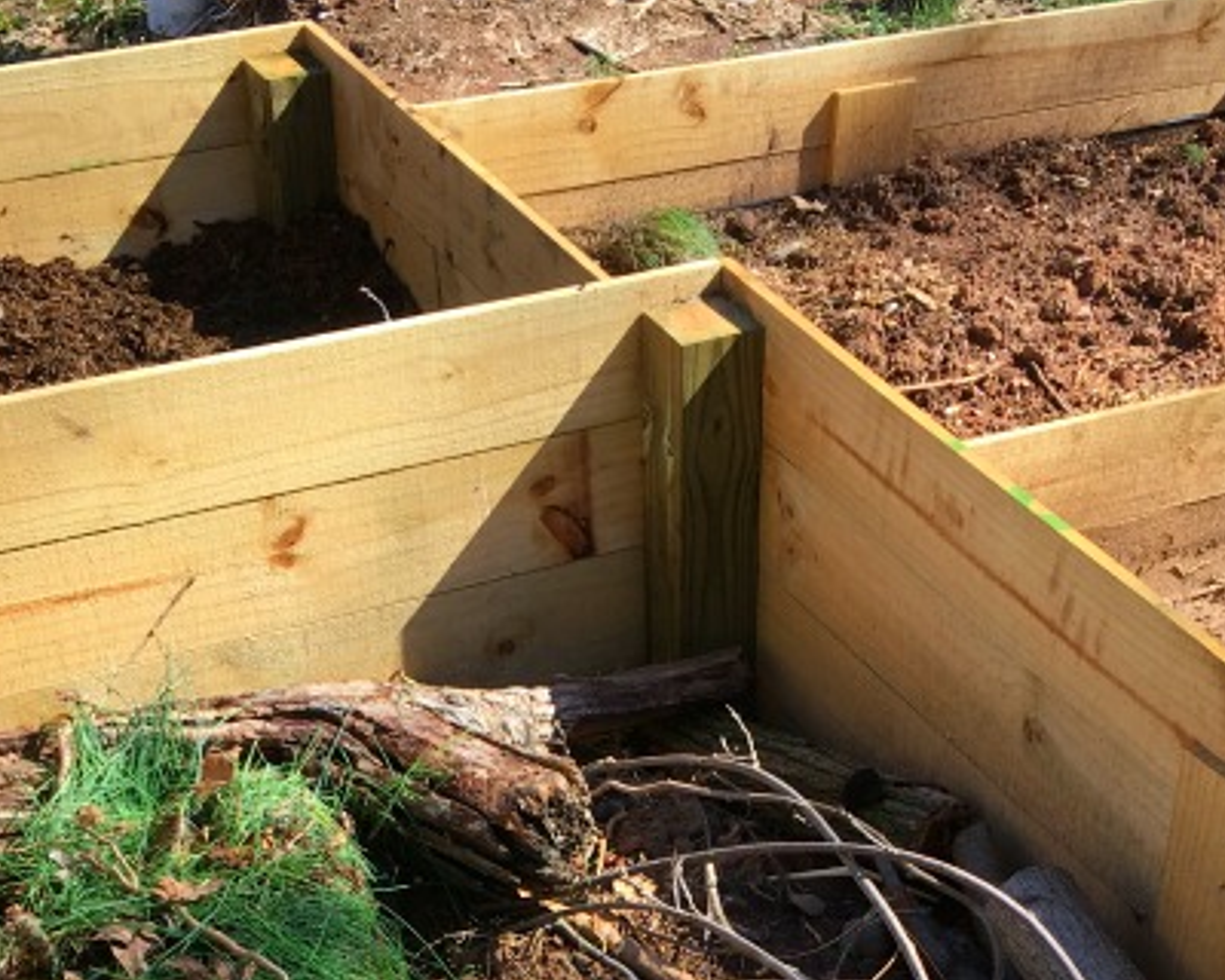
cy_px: 1236
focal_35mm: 66
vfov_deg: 21.2
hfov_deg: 28.7
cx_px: 652
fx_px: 2393
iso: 25
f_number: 2.2
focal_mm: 4.15
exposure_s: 1/557
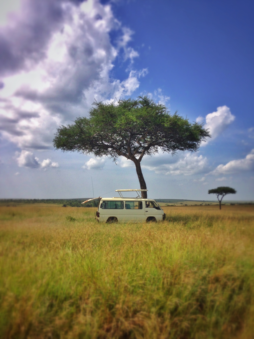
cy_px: 170
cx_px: 127
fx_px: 323
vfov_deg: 55.4
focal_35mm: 33
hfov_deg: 42.9
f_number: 2.4
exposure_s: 1/2088
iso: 50
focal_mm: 4.12
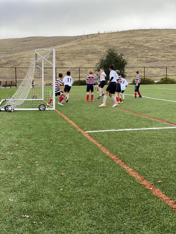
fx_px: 353
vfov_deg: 36.8
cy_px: 117
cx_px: 88
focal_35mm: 52
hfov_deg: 28.0
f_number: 2
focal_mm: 6
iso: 20
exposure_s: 1/340
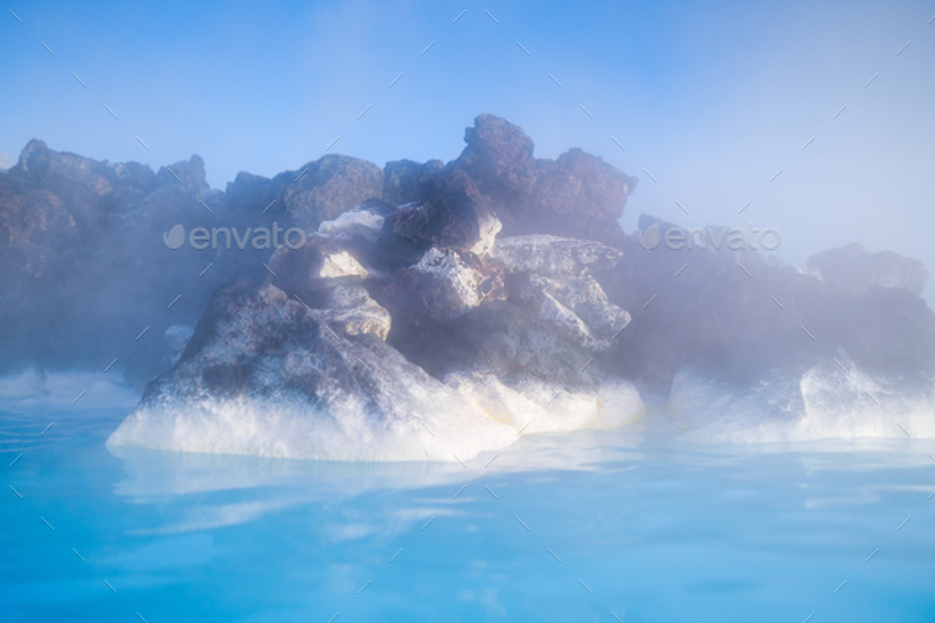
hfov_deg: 67.4
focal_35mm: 27
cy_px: 312
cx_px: 468
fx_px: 701
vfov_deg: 47.9
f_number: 1.4
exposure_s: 1/6000
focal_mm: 18
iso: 160
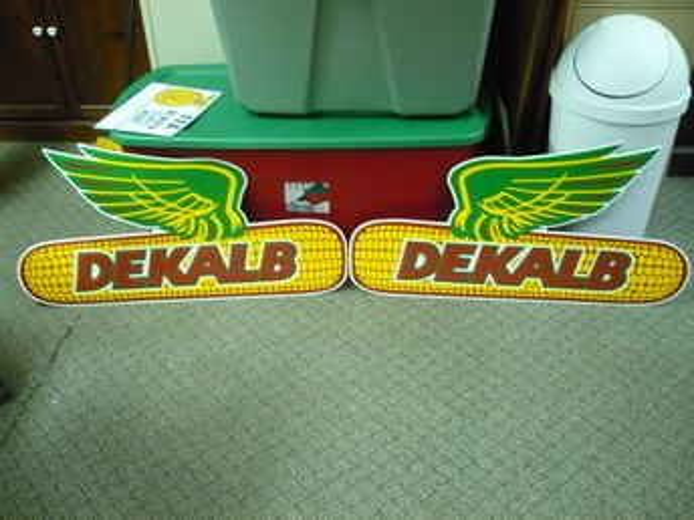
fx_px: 702
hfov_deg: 52.6
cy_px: 260
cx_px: 347
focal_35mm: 35
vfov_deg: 40.7
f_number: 2.8
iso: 400
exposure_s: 1/10
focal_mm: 5.8
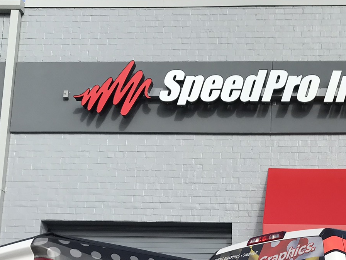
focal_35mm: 64
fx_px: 640
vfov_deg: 21.8
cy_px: 279
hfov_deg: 29.6
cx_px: 276
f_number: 1.8
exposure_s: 1/2907
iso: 20
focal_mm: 3.99
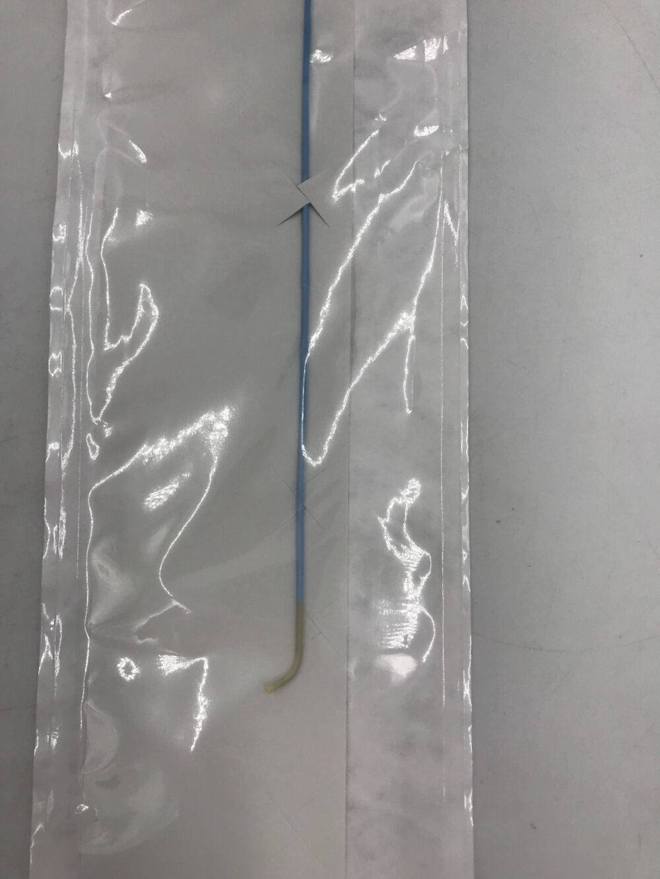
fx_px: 712
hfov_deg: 49.8
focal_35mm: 28
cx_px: 330
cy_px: 440
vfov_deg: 63.4
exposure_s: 1/454
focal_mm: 3.99
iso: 20
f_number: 1.8
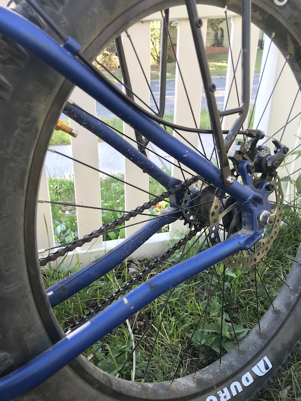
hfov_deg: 49.7
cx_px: 150
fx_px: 325
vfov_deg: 63.4
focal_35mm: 28
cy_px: 200
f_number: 1.8
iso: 32
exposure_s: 1/92
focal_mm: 3.99
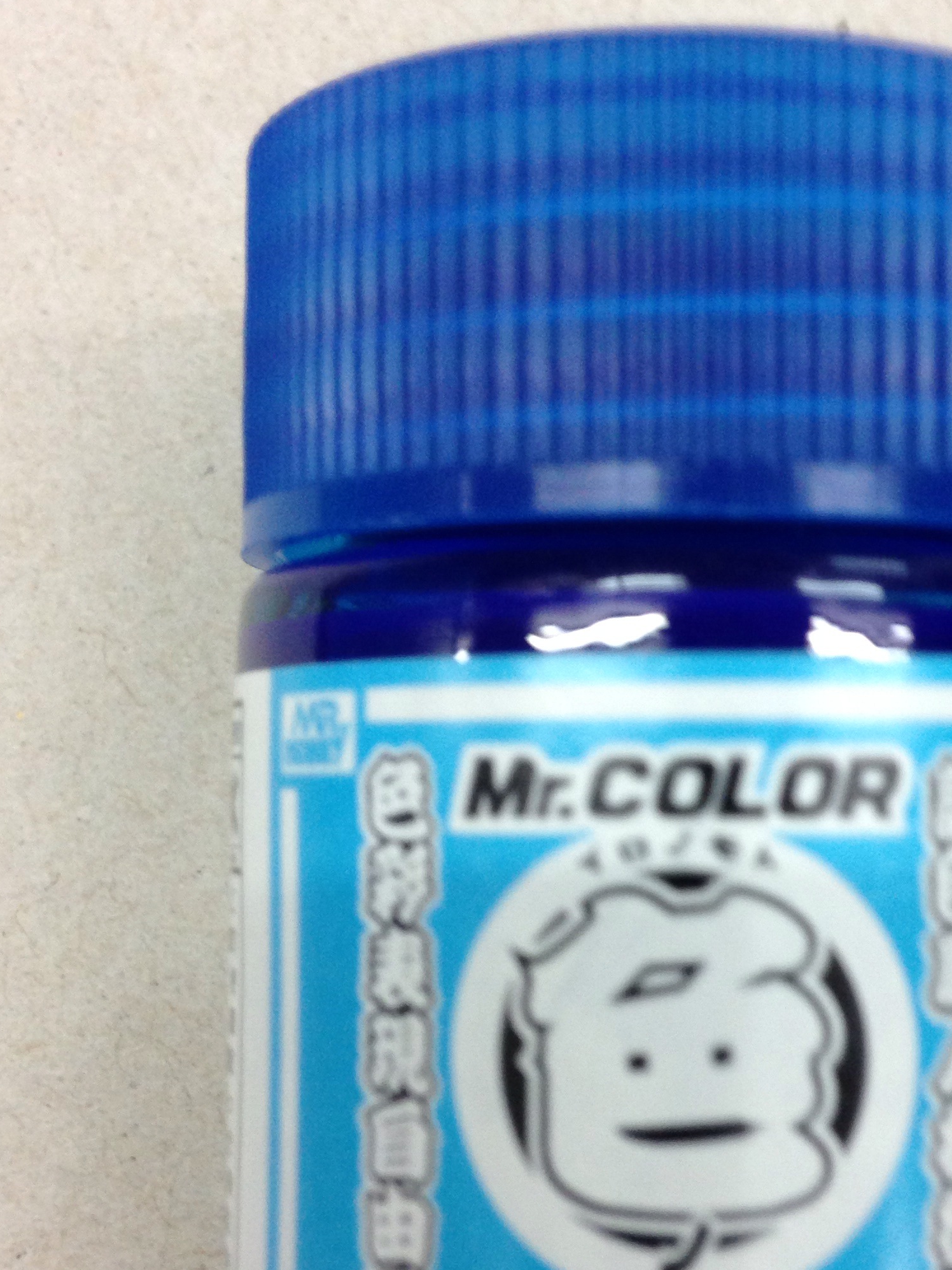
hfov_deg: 26.7
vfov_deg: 35.4
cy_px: 779
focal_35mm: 54
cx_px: 702
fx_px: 1980
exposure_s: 1/20
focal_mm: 4.13
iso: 125
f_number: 2.4
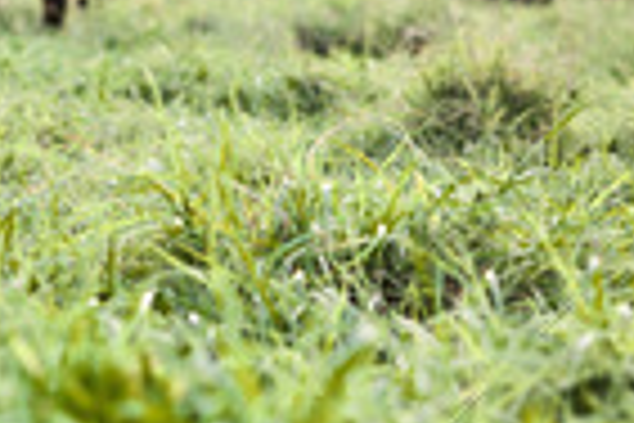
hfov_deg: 9.3
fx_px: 3680
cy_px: -374
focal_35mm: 209
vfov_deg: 6.4
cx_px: -589
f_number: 2
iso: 200
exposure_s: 1/400
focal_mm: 50
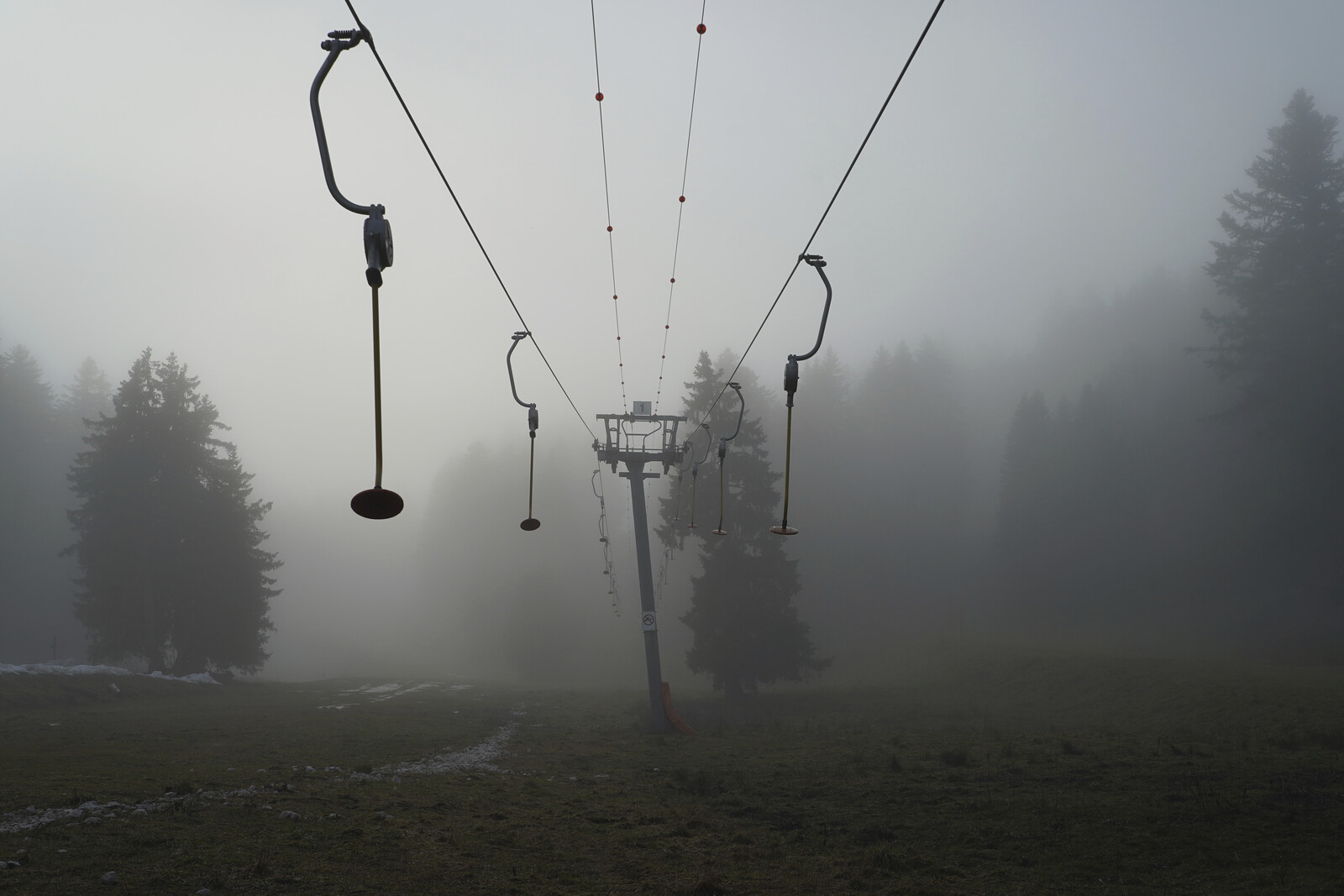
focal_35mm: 36
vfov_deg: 36.9
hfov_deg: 53.1
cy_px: 448
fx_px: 1344
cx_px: 672
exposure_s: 1/400
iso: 200
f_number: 8
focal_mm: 36
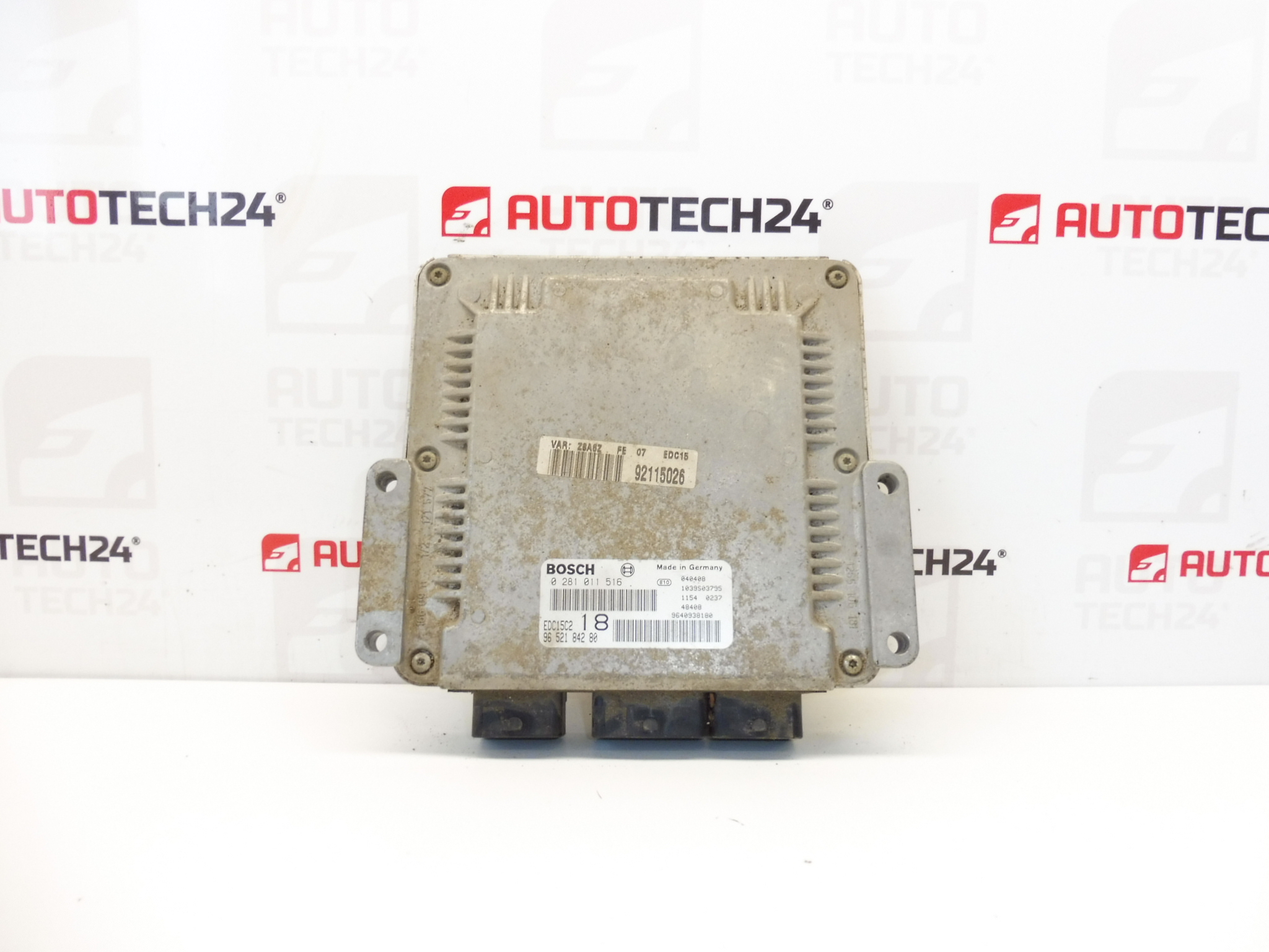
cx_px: 634
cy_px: 476
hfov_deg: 71.6
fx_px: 880
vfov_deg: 56.8
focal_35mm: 24
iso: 200
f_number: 3.5
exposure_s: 1/60
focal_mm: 4.3
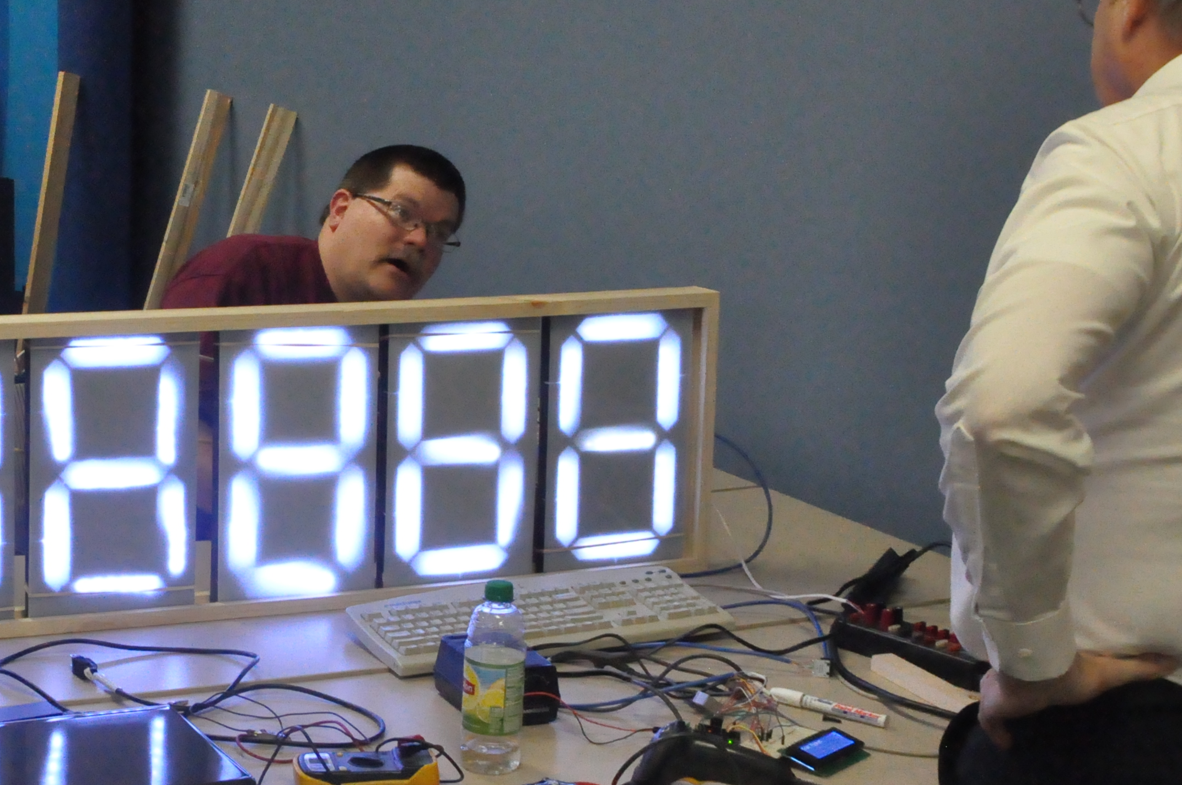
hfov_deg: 27.6
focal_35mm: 72
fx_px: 2361
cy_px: 439
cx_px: 255
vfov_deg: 18.9
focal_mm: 24
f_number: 8
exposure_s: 1/250
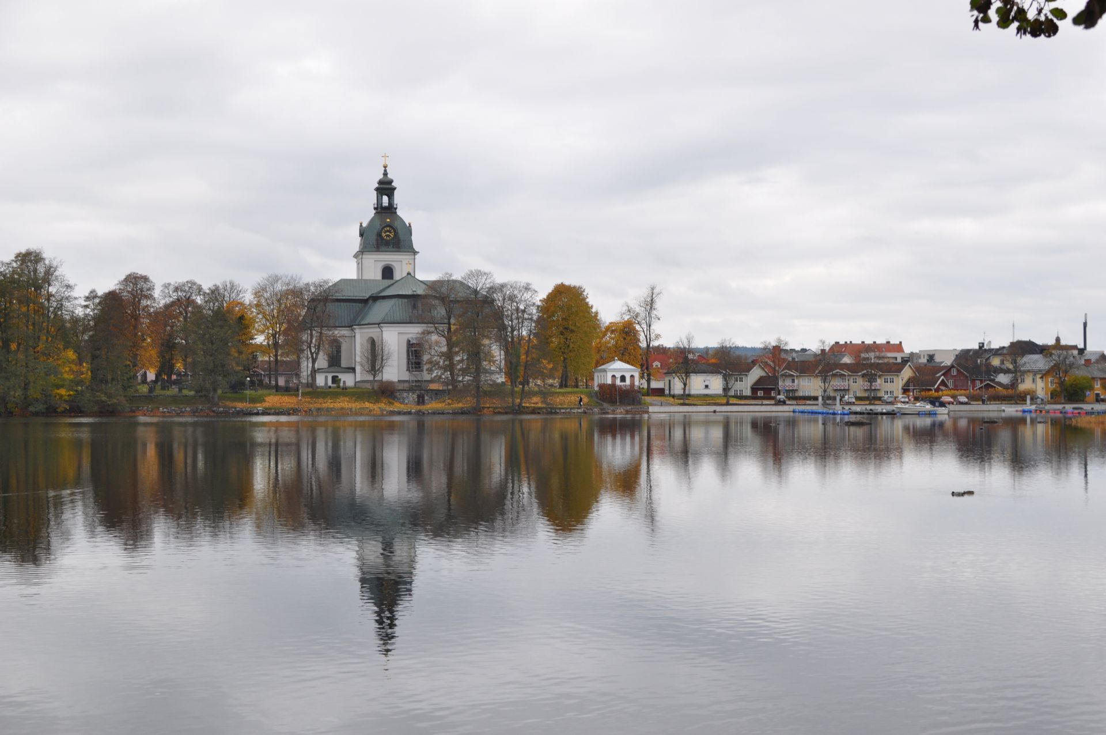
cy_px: 368
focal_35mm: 52
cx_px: 553
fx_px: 1611
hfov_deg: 37.9
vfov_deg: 25.7
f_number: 5
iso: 400
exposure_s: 1/100
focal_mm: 35
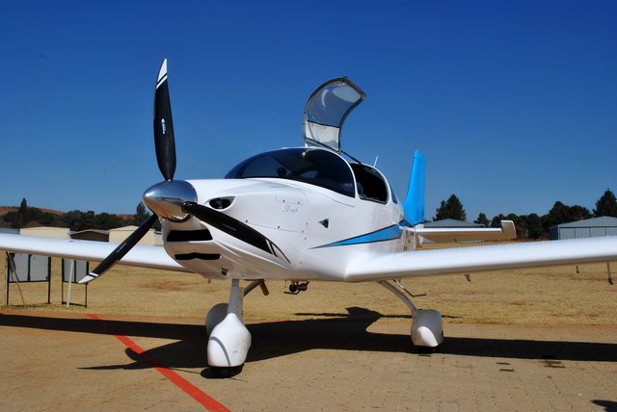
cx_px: 308
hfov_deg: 53.1
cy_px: 206
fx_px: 618
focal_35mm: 36
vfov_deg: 36.9
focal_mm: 24
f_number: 9
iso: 100
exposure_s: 1/320
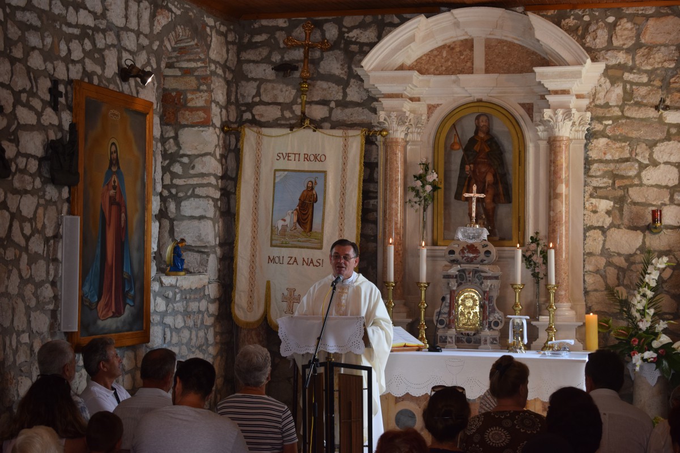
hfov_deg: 28.1
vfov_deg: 18.9
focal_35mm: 72
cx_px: 340
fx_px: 1360
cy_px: 226
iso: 800
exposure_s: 1/80
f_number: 5.3
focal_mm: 48
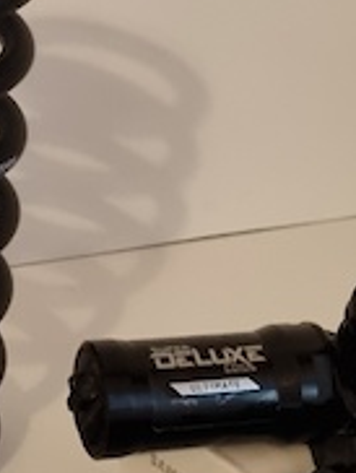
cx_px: 16
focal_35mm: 114
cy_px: 208
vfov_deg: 17.2
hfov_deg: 12.9
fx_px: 1560
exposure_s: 1/33
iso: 640
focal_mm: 5.4
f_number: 1.8
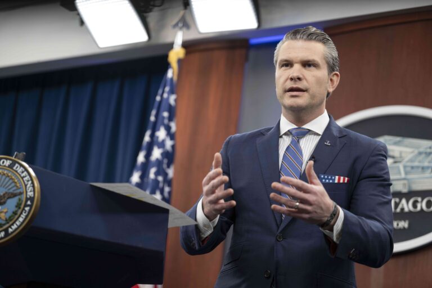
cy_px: 144
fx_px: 1140
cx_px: 216
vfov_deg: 14.4
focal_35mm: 95
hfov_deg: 21.5
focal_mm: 95
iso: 500
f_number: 2.8
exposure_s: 1/250
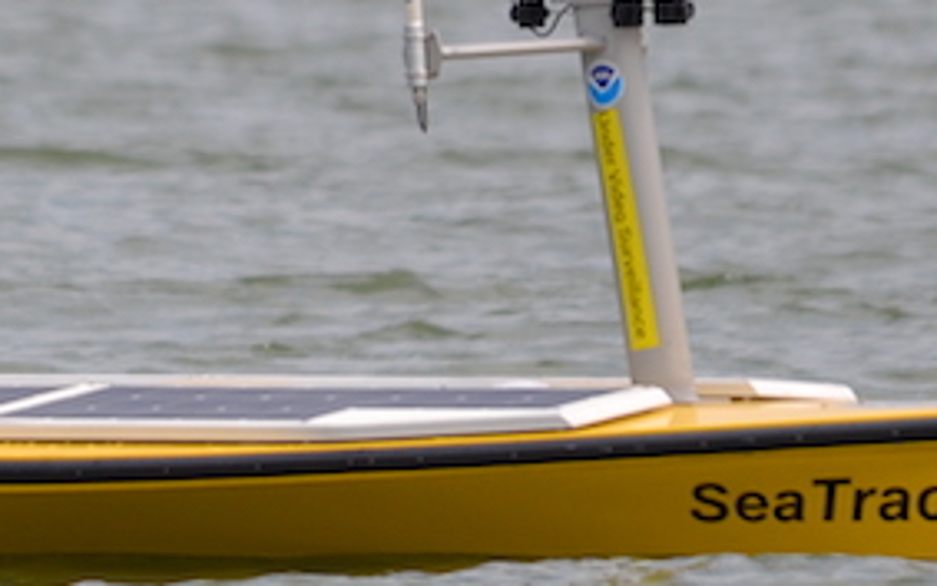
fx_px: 38082
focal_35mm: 1491
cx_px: -56
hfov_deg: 1.4
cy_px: 15
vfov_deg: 0.9
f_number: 5.6
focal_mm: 240
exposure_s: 1/500
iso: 100
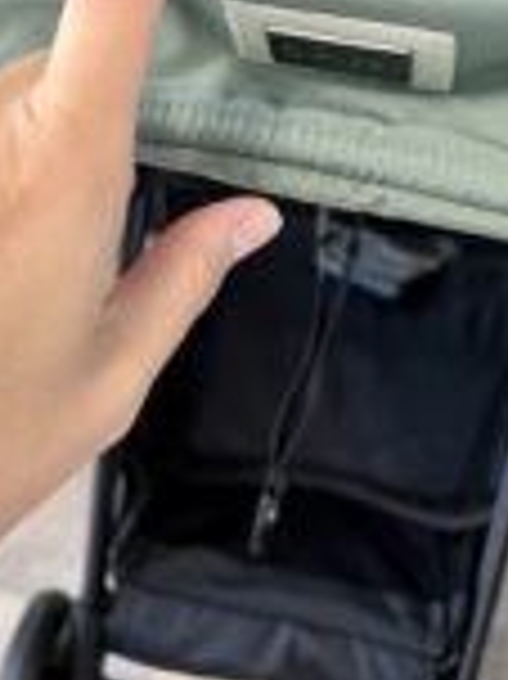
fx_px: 1254
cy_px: -142
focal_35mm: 64
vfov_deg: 26.8
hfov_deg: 22.7
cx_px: 360
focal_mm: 5.7
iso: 320
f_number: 1.5
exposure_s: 1/60
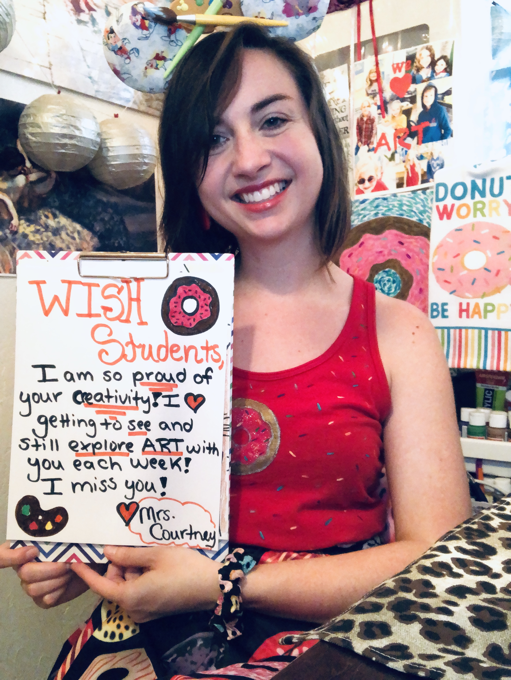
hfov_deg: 44.2
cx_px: 256
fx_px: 629
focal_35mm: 32
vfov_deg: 56.8
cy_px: 340
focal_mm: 2.87
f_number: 2.2
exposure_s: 1/15
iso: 640
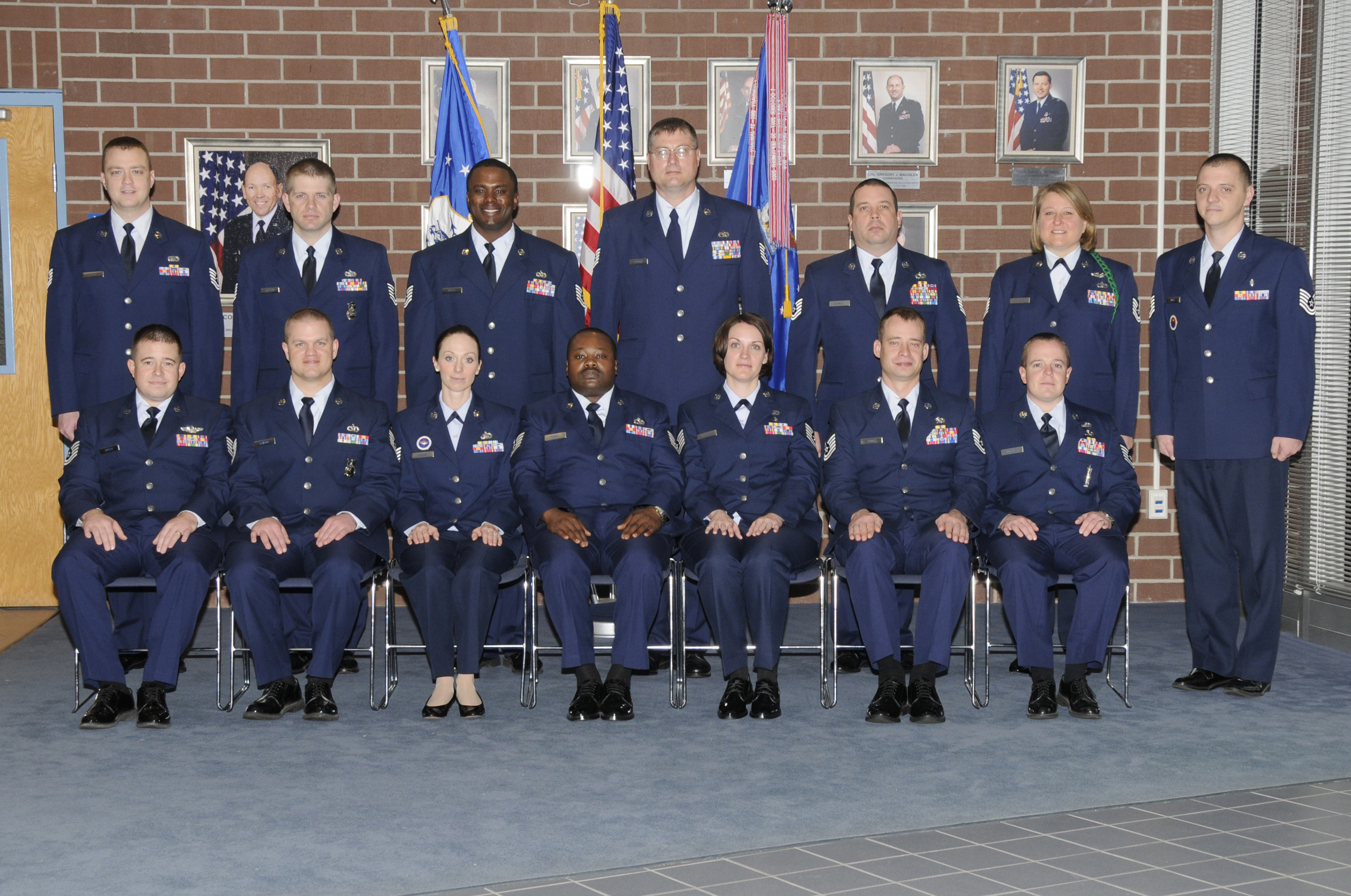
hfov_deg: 41.2
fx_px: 1798
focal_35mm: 48
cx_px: 676
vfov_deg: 28.0
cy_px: 448
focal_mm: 32
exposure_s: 1/60
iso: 320
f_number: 8
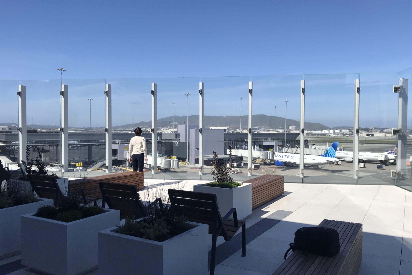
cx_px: 205
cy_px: 147
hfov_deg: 61.9
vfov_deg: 43.6
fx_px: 343
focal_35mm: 30
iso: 20
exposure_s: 1/3425
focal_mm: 3.99
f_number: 1.8
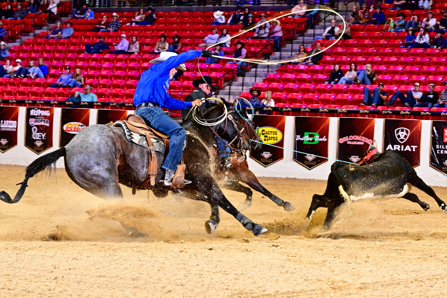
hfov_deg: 19.5
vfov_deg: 13.0
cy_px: 149
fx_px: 1303
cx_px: 224
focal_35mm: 105
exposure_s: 1/250
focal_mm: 70
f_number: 5
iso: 1250
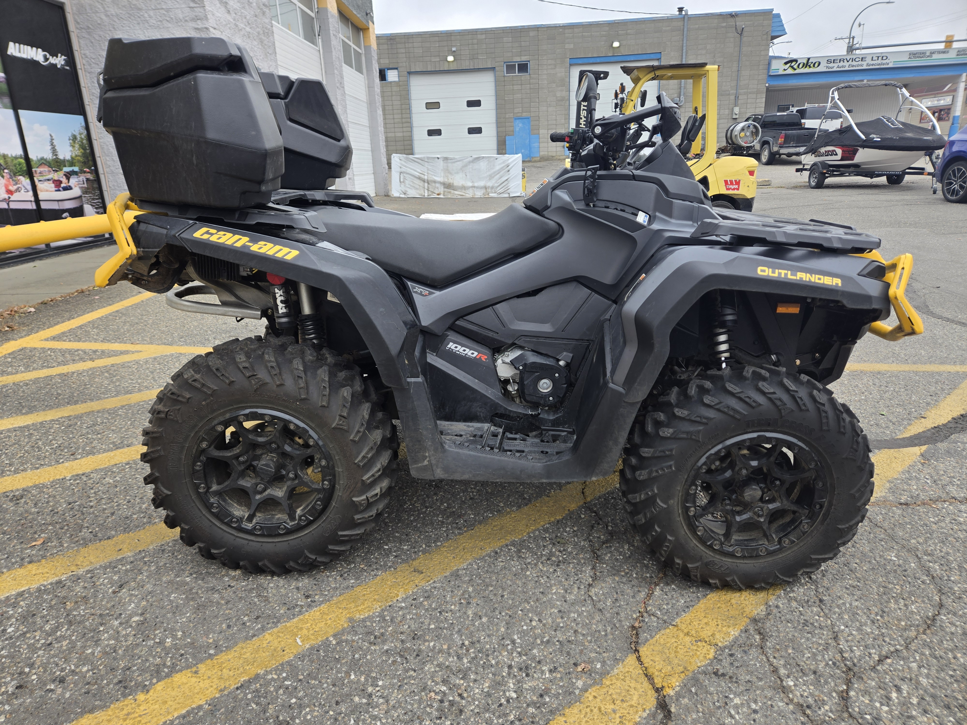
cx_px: 484
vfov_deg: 58.9
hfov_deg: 73.9
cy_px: 362
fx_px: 643
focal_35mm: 23
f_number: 1.8
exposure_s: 1/180
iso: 25
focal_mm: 5.4
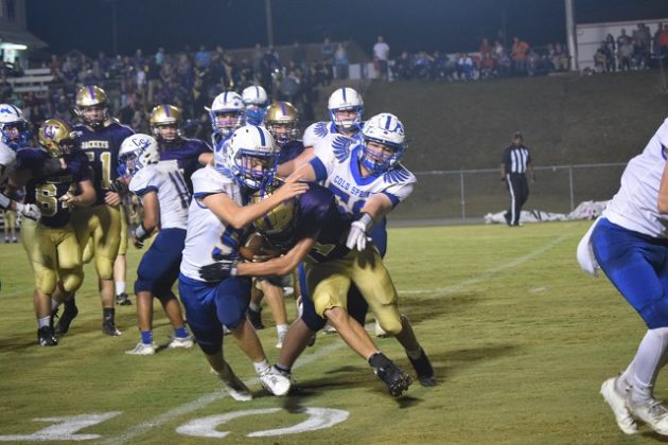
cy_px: 222
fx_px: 1948
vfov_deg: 13.0
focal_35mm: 105
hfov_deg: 19.5
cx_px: 334
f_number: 4.2
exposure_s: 1/250
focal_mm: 70
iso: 4000
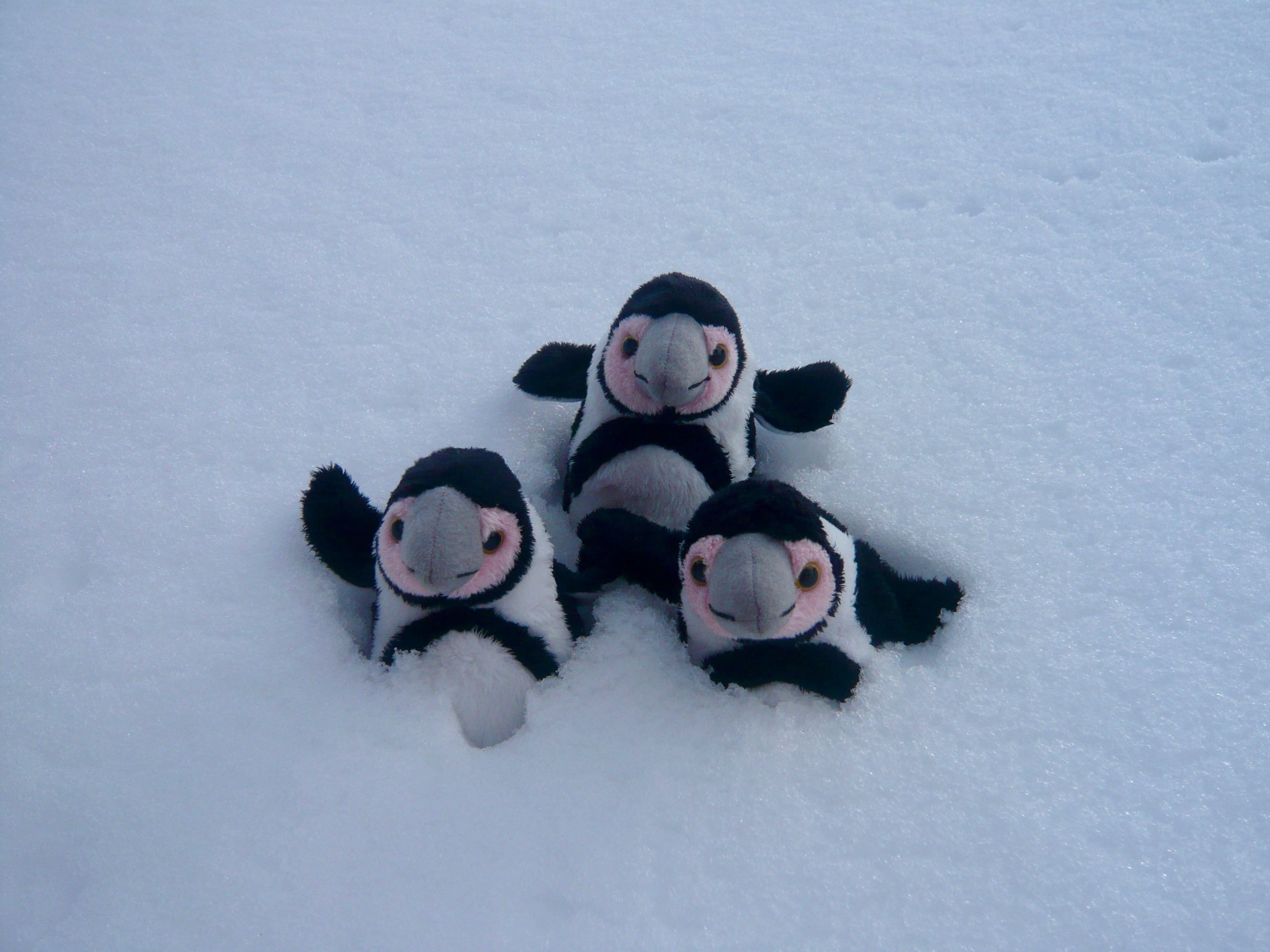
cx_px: 635
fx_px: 1027
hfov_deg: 63.4
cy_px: 476
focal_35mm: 28
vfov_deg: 49.7
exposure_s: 1/250
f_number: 8
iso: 100
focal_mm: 4.6
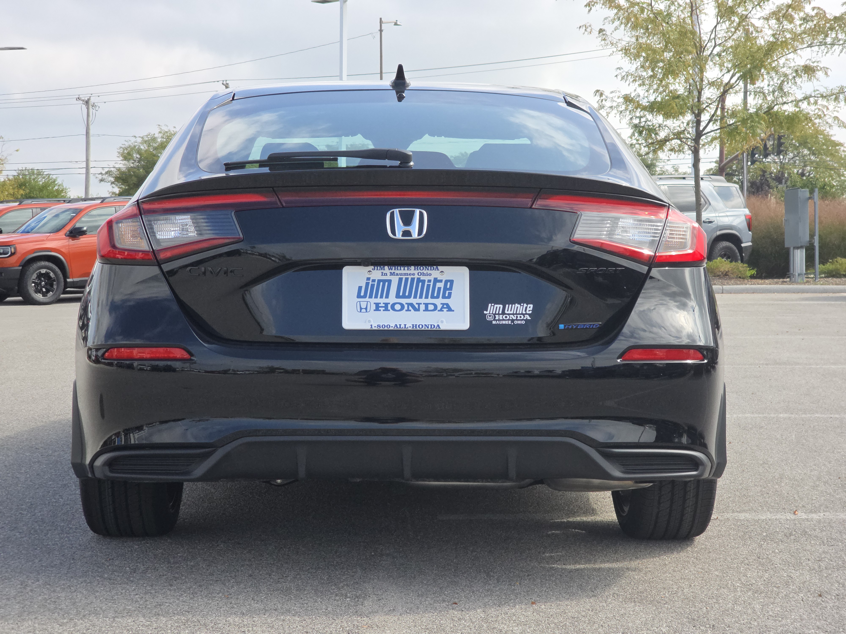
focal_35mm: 69
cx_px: 423
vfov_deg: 21.3
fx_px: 1686
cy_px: 317
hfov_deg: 28.2
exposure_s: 1/1167
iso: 50
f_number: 2.4
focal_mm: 7.9
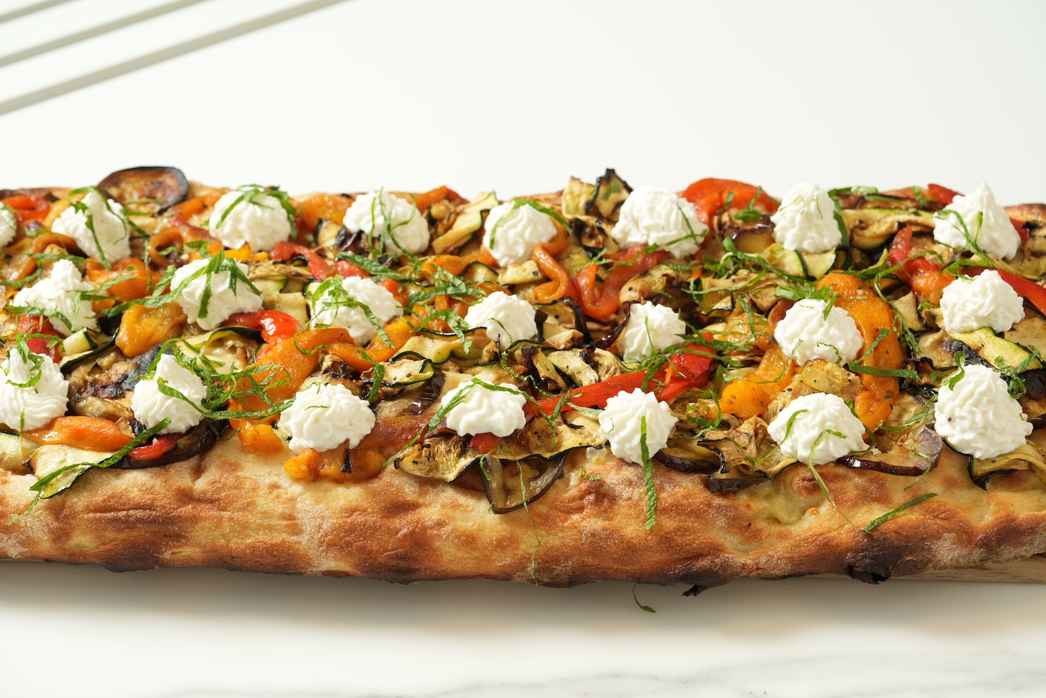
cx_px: 523
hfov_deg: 22.6
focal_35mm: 90
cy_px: 349
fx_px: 2615
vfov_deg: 15.2
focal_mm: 90
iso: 500
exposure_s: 1/200
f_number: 7.1
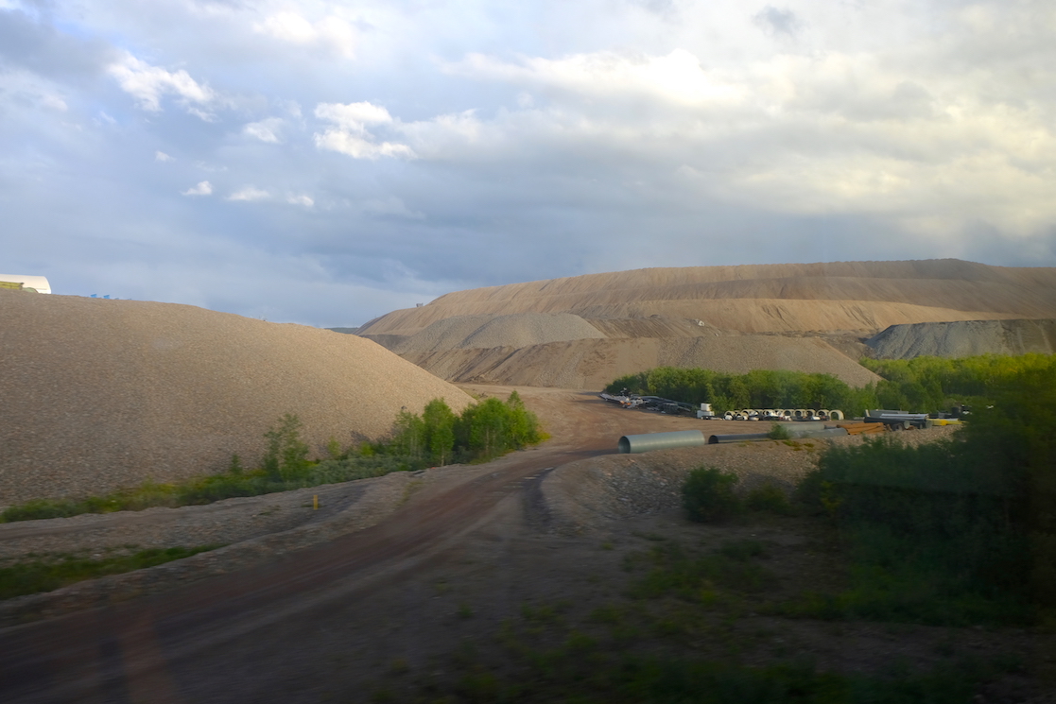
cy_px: 344
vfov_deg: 45.0
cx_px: 512
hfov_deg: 63.6
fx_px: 851
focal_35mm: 29
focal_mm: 18
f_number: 5.6
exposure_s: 1/105
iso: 200
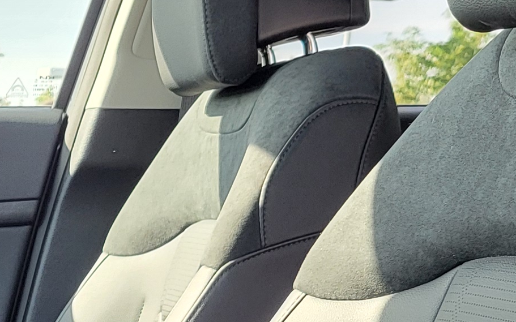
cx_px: -116
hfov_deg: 16.5
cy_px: 675
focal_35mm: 121
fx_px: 1701
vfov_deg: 9.9
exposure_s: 1/124
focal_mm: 5.4
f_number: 1.8
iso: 40
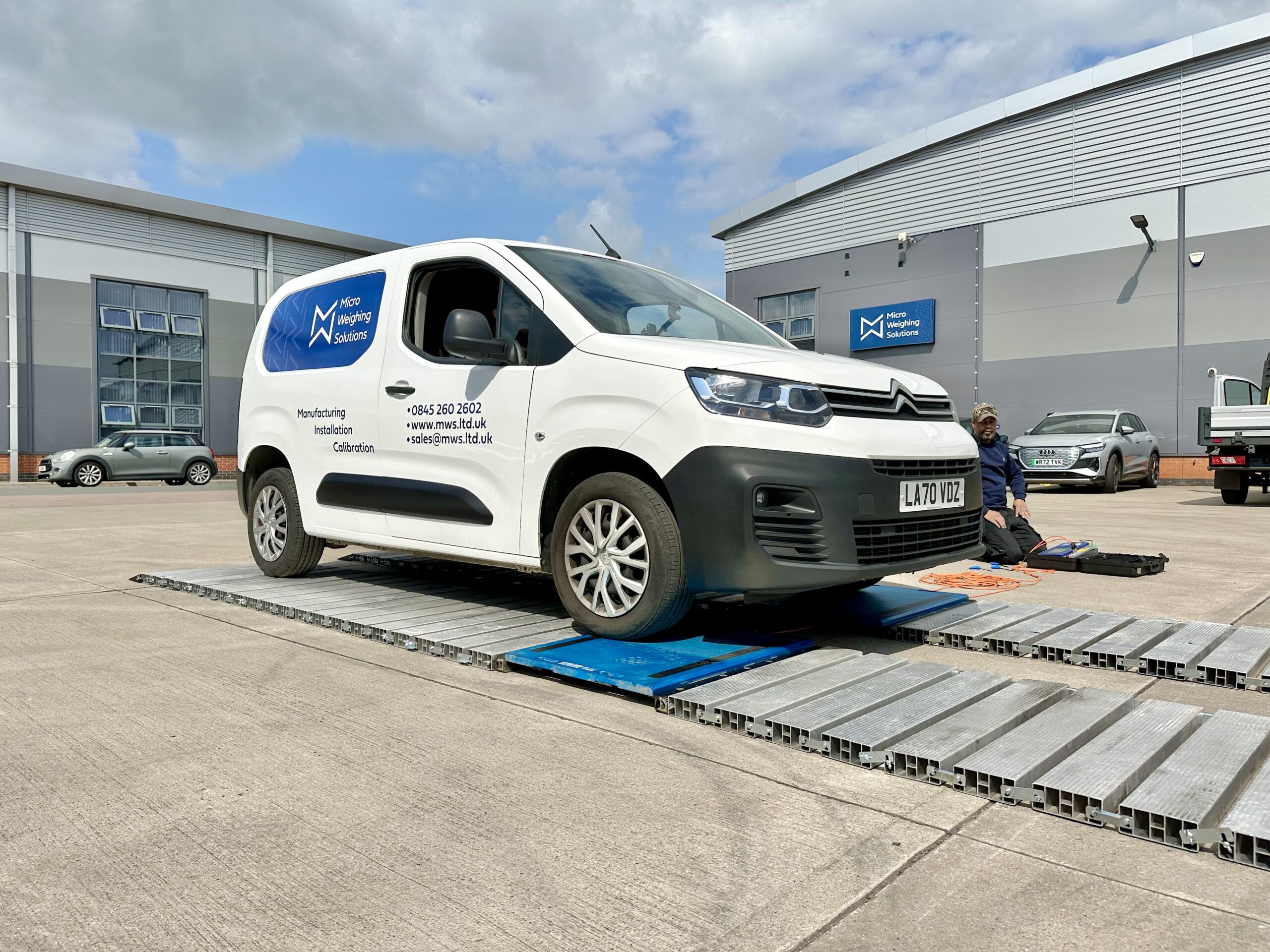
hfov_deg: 71.6
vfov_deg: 56.8
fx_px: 881
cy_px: 476
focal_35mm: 24
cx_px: 635
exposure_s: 1/10753
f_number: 1.78
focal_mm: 6.86
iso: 80
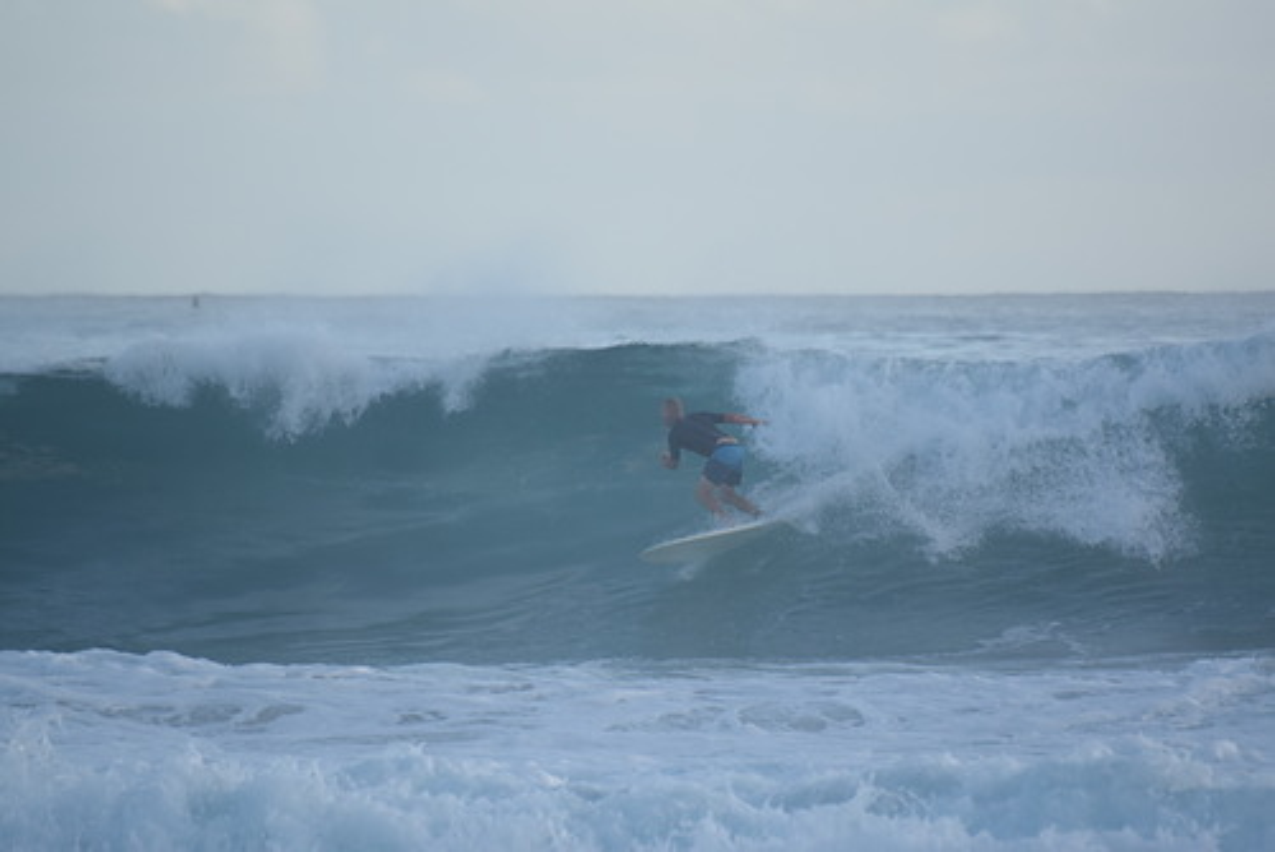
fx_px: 15946
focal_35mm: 450
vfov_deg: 3.1
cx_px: 638
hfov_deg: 4.6
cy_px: 426
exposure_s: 1/1000
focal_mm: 300
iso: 500
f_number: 5.6
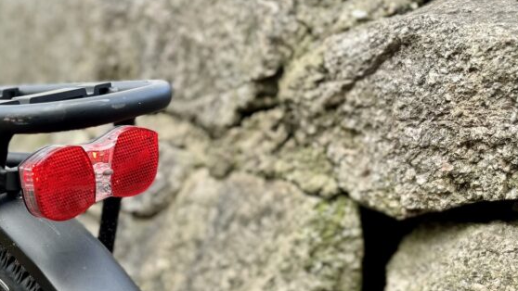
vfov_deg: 23.2
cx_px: 56
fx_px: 659
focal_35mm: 48
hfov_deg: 39.9
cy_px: 330
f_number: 1.78
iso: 80
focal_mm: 6.86
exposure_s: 1/235
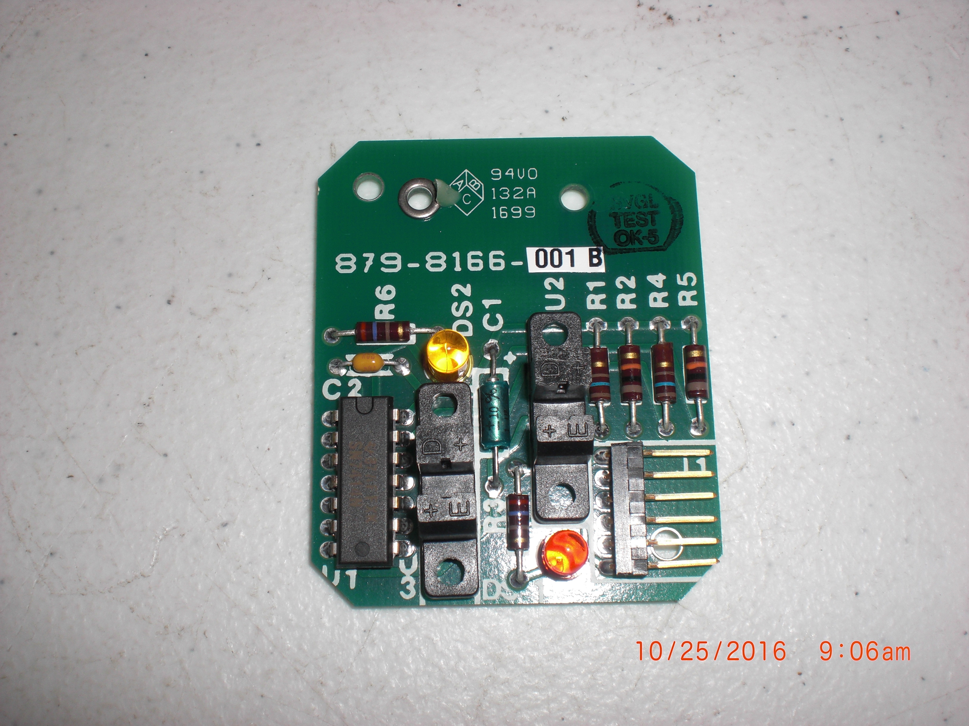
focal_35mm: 38
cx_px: 484
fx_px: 1064
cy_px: 363
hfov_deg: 49.0
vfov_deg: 37.7
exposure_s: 1/60
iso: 64
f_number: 5.6
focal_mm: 6.3
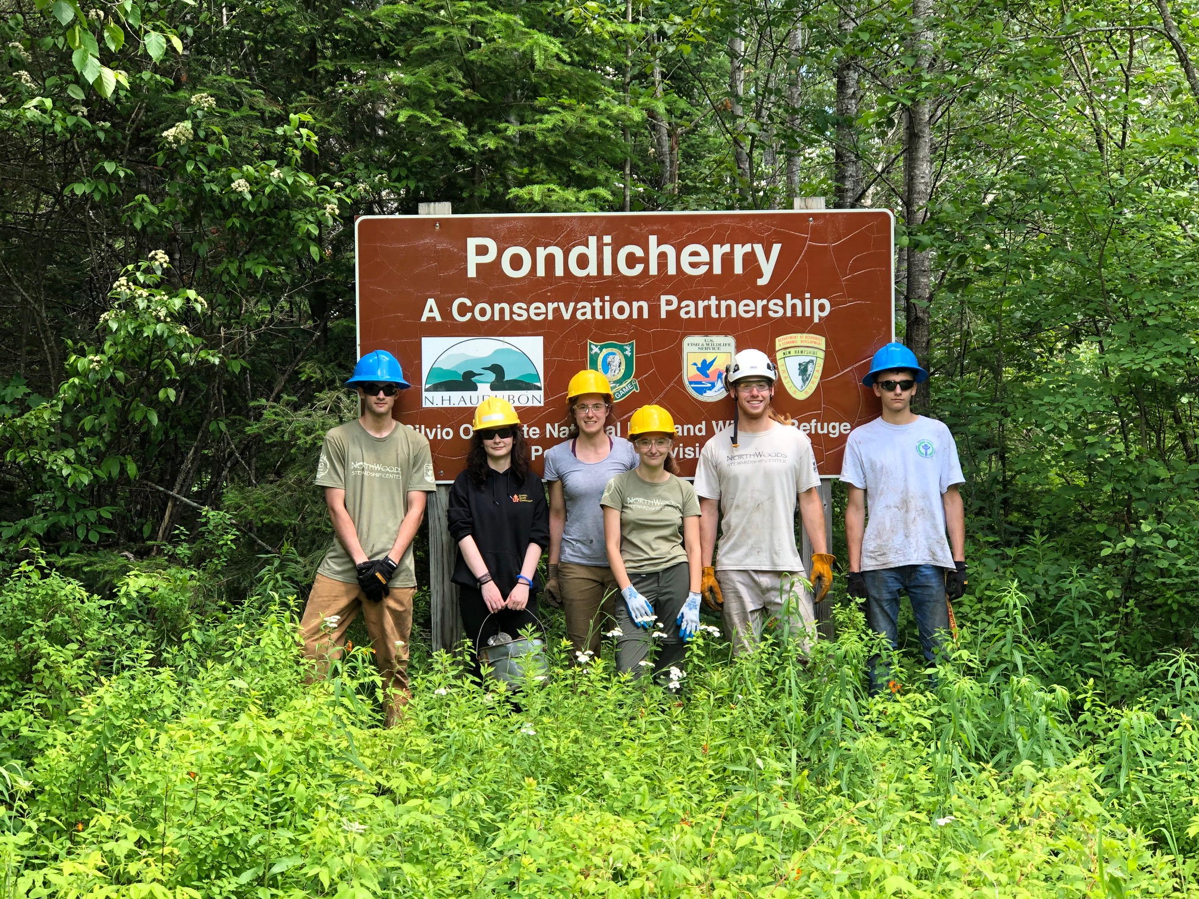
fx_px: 1974
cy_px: 450
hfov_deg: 33.8
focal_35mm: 57
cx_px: 600
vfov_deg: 25.7
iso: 32
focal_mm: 6.6
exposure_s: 1/121
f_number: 2.8
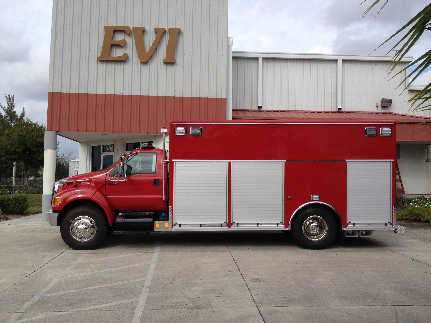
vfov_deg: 40.7
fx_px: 436
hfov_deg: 52.6
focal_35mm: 35
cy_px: 162
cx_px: 216
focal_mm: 4.28
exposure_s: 1/1623
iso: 50
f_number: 2.4
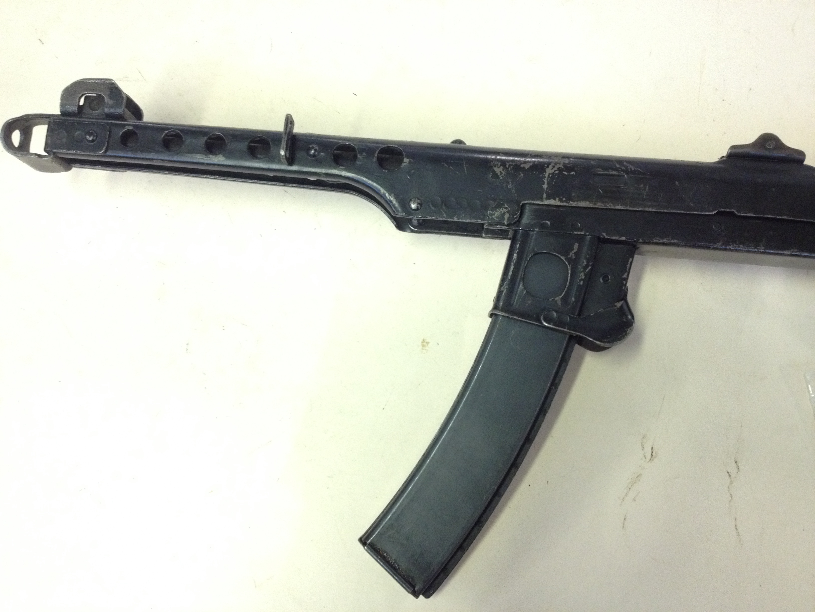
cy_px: 306
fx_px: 824
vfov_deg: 40.7
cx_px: 408
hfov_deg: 52.6
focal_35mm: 35
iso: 250
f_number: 2.4
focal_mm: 4.28
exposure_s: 1/20
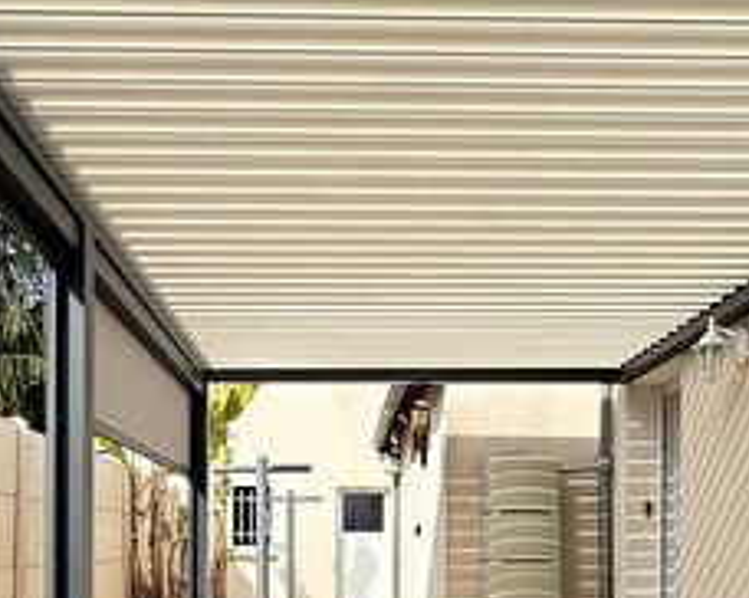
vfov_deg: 33.3
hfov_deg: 43.9
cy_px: 564
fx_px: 930
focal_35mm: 42
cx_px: 378
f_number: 2.2
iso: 50
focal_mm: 2.22
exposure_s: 1/809
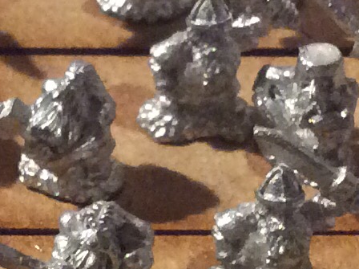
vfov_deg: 8.0
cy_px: 262
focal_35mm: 185
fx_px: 1917
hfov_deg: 10.6
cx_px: -13
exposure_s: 1/17
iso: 250
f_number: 2.4
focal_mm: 3.3
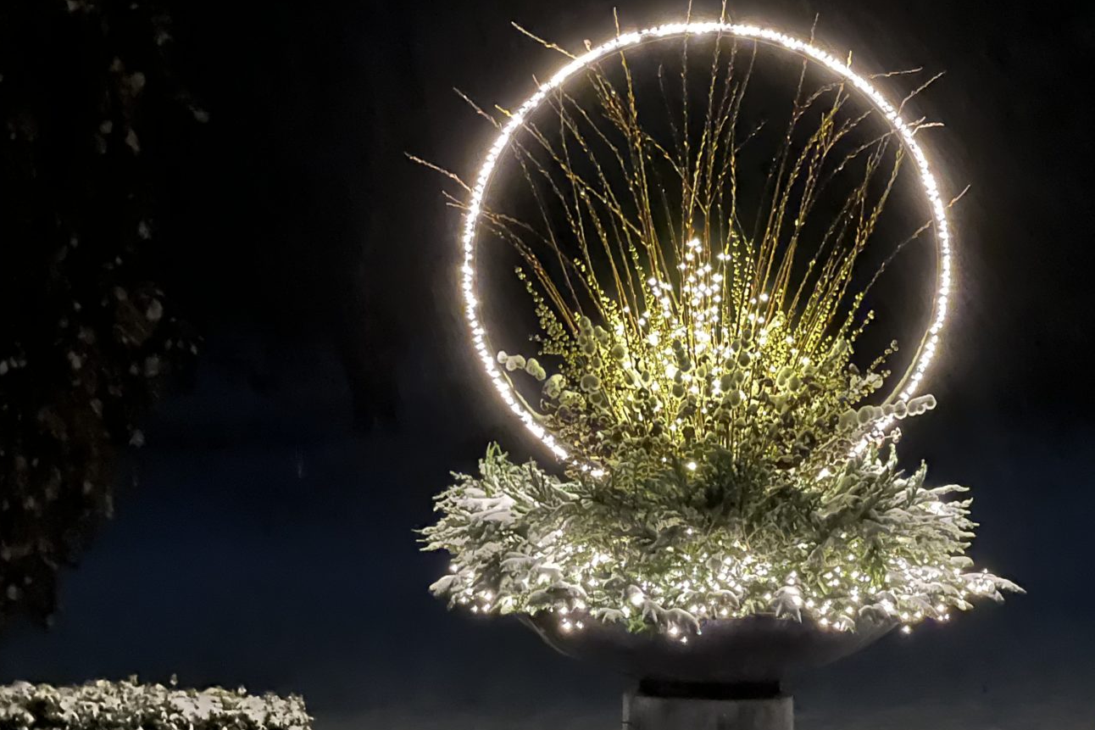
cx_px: 709
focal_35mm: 119
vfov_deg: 11.5
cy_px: 349
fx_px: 3619
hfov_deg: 17.2
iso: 1600
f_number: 2.8
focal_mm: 9
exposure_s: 1/8
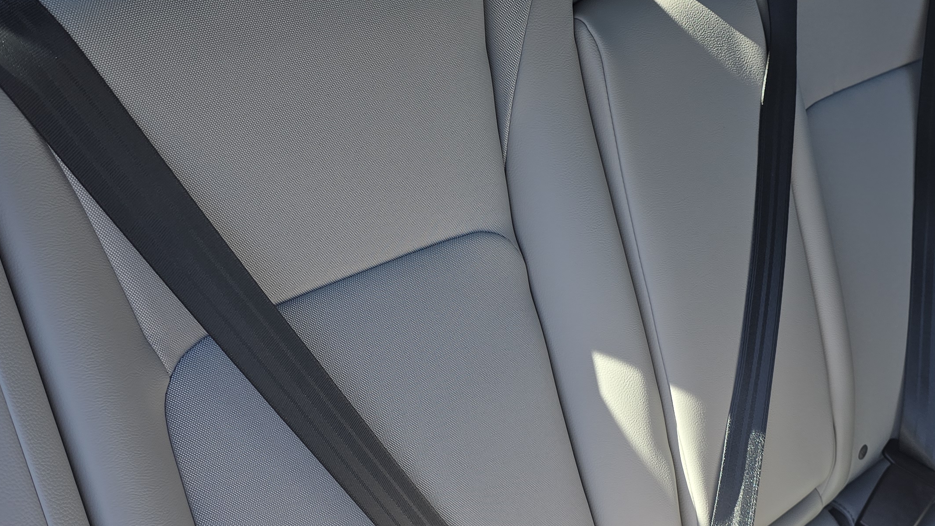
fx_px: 1165
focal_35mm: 47
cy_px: 274
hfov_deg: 43.7
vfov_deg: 25.4
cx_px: 422
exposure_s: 1/254
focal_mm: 6.3
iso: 12
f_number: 1.7
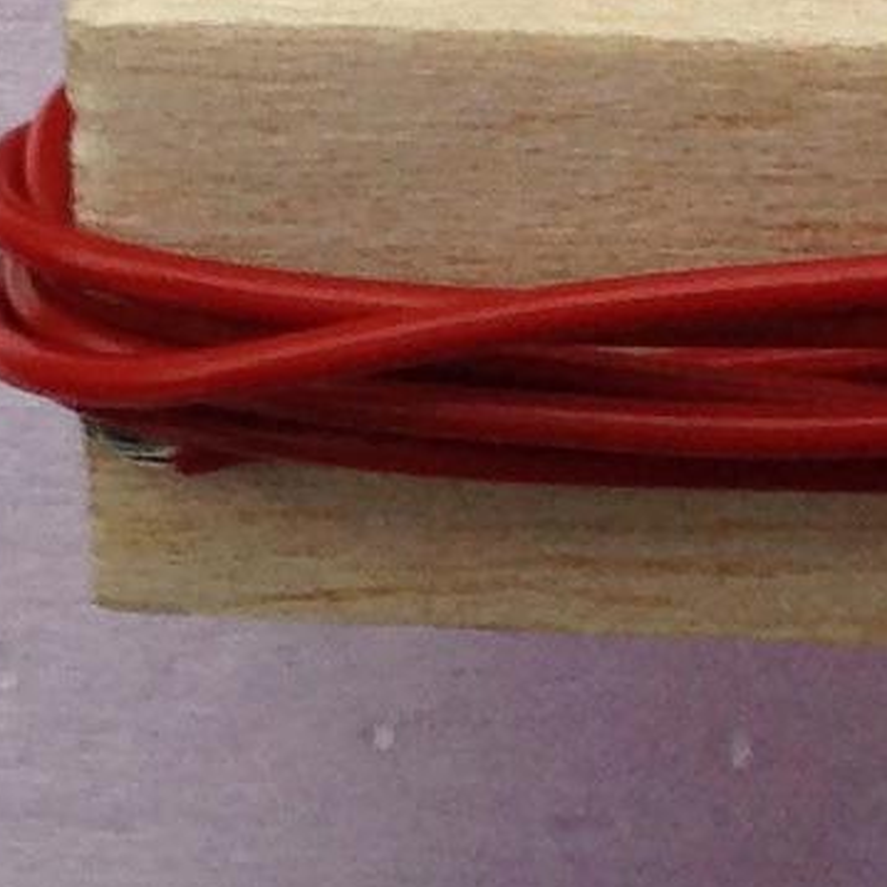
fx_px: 7711
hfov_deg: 6.5
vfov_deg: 6.6
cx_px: 1506
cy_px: 50
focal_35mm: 266
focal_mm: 4.13
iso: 64
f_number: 2.4
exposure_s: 1/100
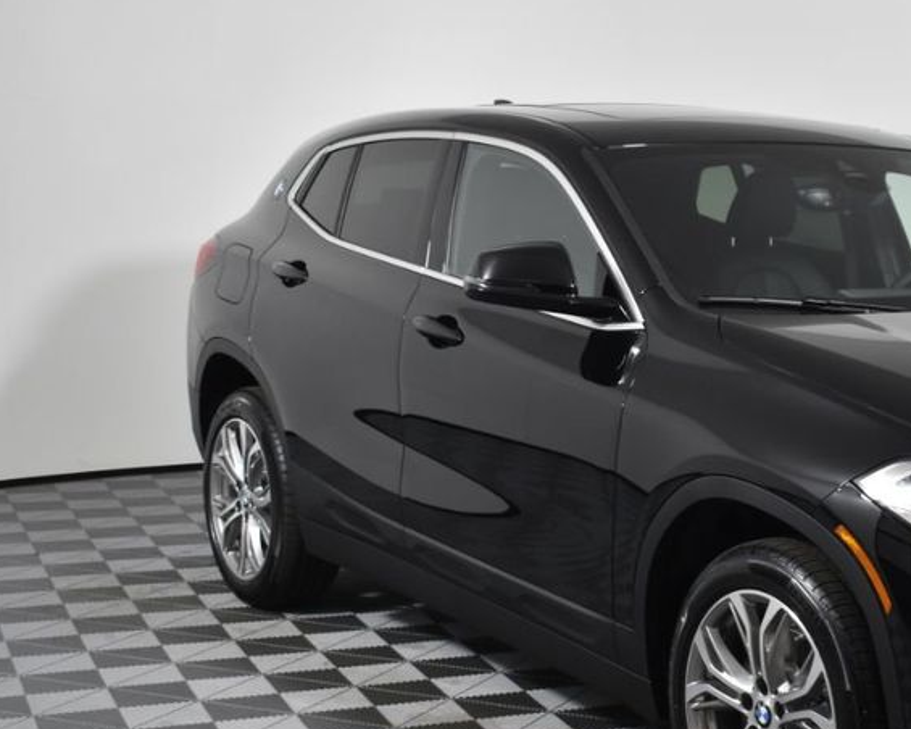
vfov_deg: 22.1
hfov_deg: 26.7
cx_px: 816
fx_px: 1856
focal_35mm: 69
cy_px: 476
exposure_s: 1/160
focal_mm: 27
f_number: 5.6
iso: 800
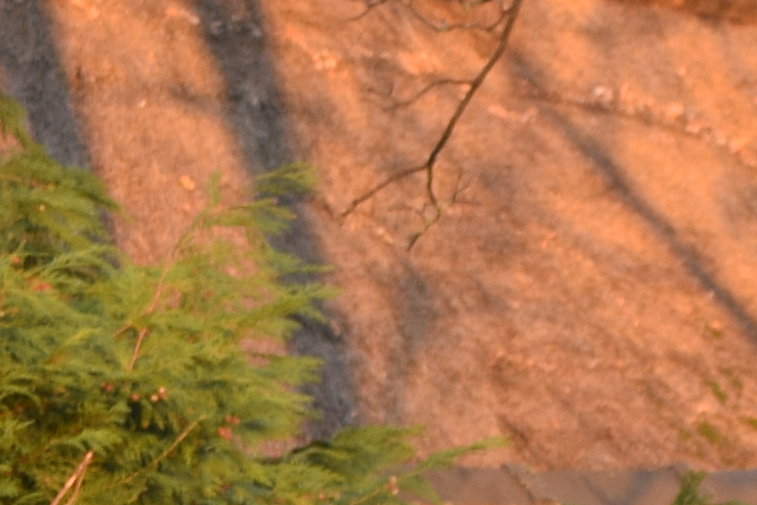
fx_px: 9970
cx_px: -76
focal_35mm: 474
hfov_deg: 4.3
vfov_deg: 2.8
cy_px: 1650
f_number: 5.6
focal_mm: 48
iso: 400
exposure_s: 1/60
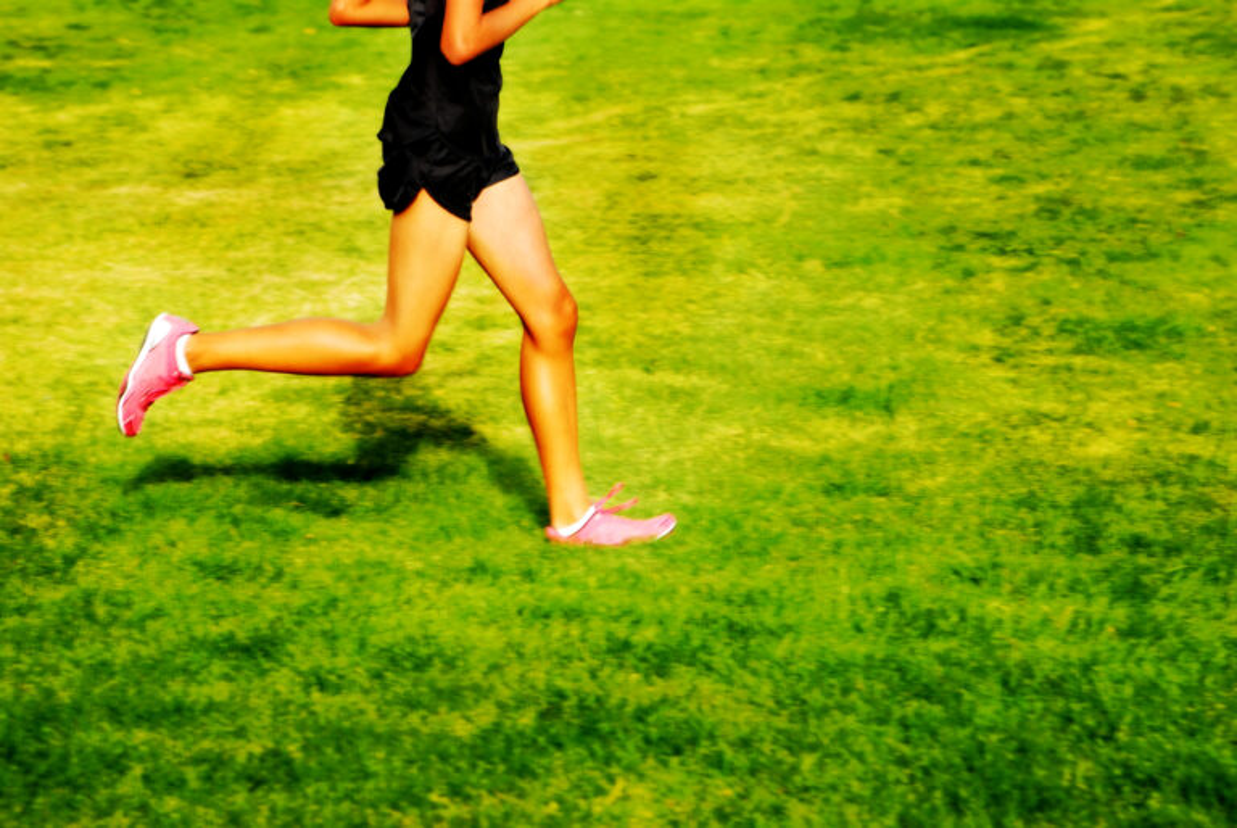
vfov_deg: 12.2
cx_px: 618
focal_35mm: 112
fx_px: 3870
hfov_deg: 18.2
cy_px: 414
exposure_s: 1/250
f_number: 5.6
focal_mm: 75
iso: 100
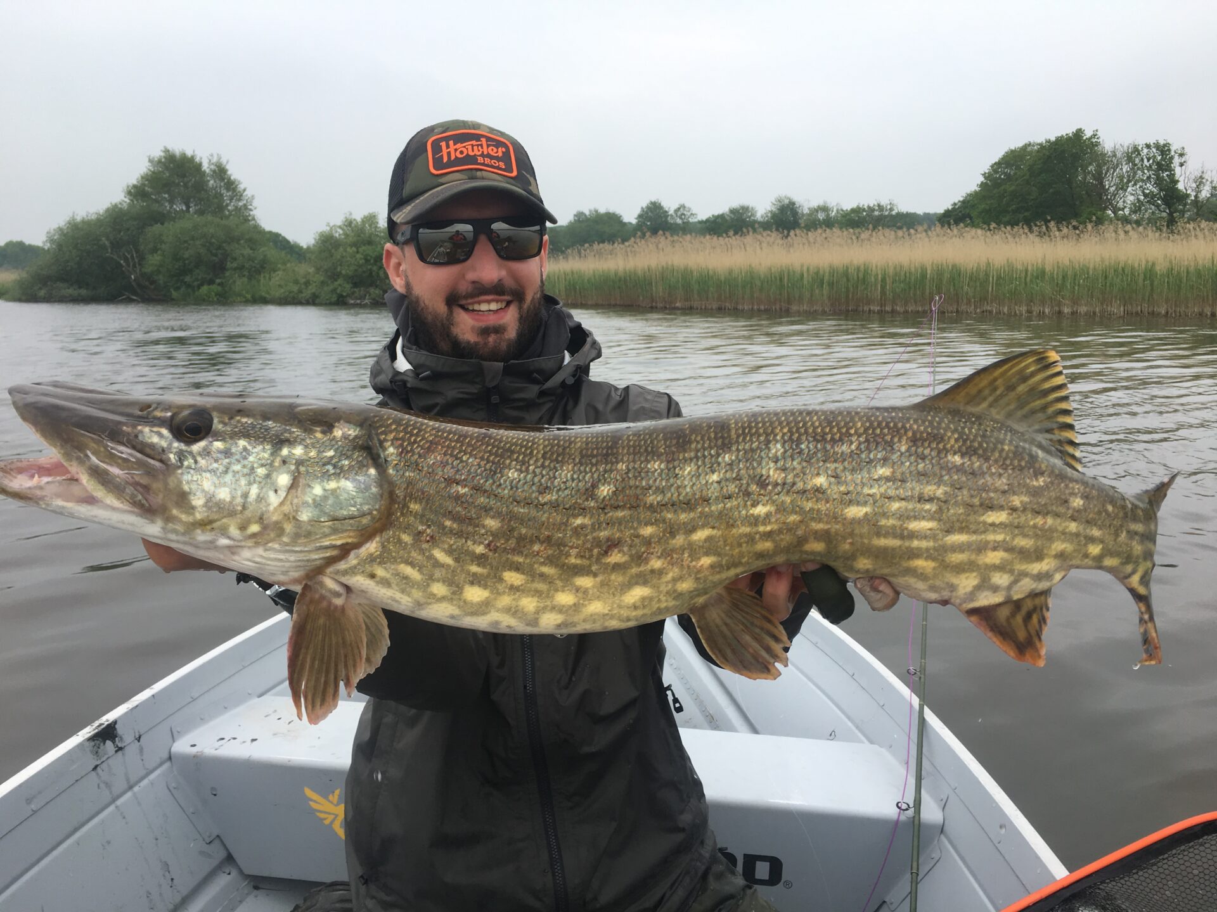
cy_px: 456
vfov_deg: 48.2
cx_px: 608
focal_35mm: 29
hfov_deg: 61.7
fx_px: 1020
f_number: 2.2
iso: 25
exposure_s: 1/444
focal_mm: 4.15
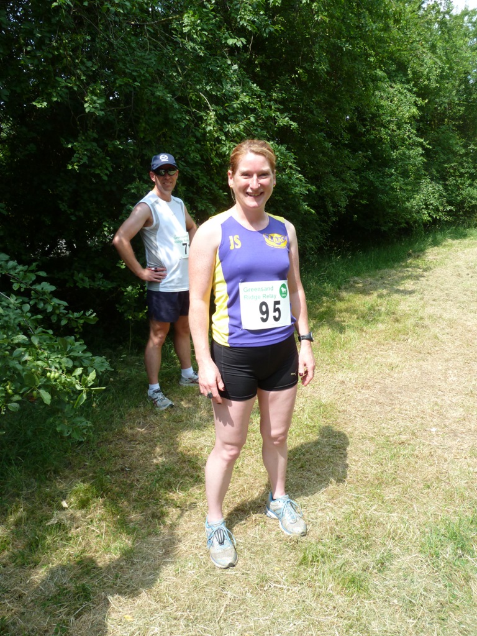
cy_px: 318
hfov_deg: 54.9
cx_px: 238
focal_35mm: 25
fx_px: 459
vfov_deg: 69.4
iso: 80
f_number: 4
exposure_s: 1/200
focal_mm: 4.1
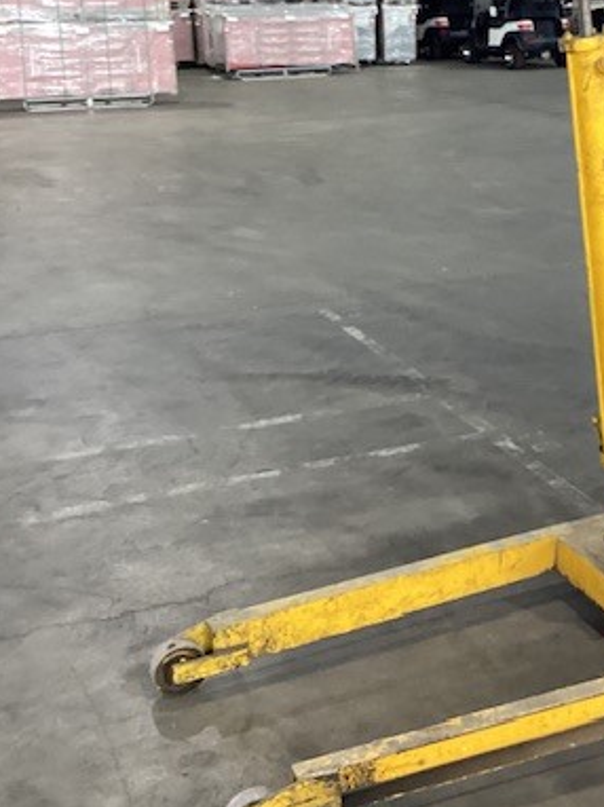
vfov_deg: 36.3
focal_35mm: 52
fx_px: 1211
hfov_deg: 27.4
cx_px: 498
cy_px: 239
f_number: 2.4
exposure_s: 1/50
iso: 200
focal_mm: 3.3
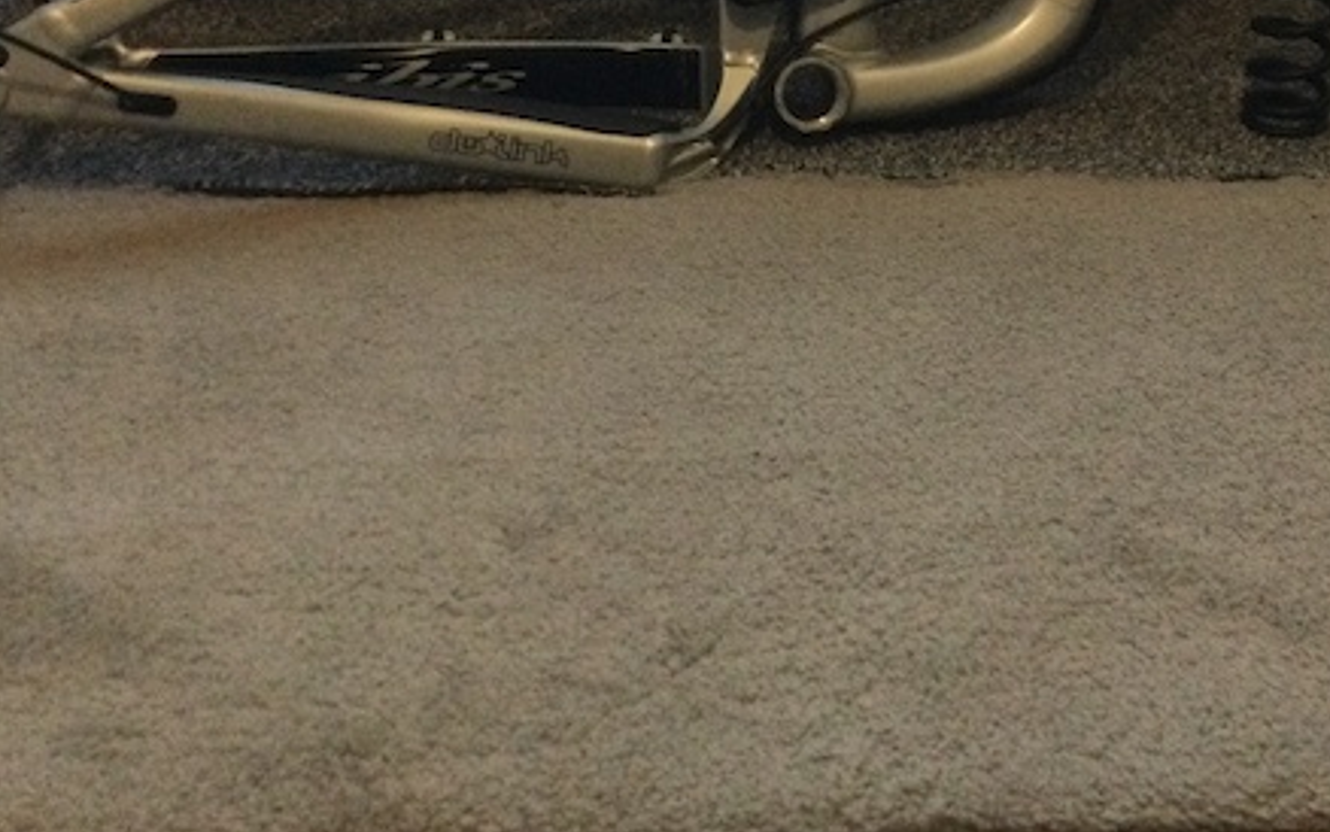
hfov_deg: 33.8
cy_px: -76
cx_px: 859
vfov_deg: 20.7
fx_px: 2175
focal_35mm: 60
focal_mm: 3.3
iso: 250
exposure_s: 1/17
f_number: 2.4
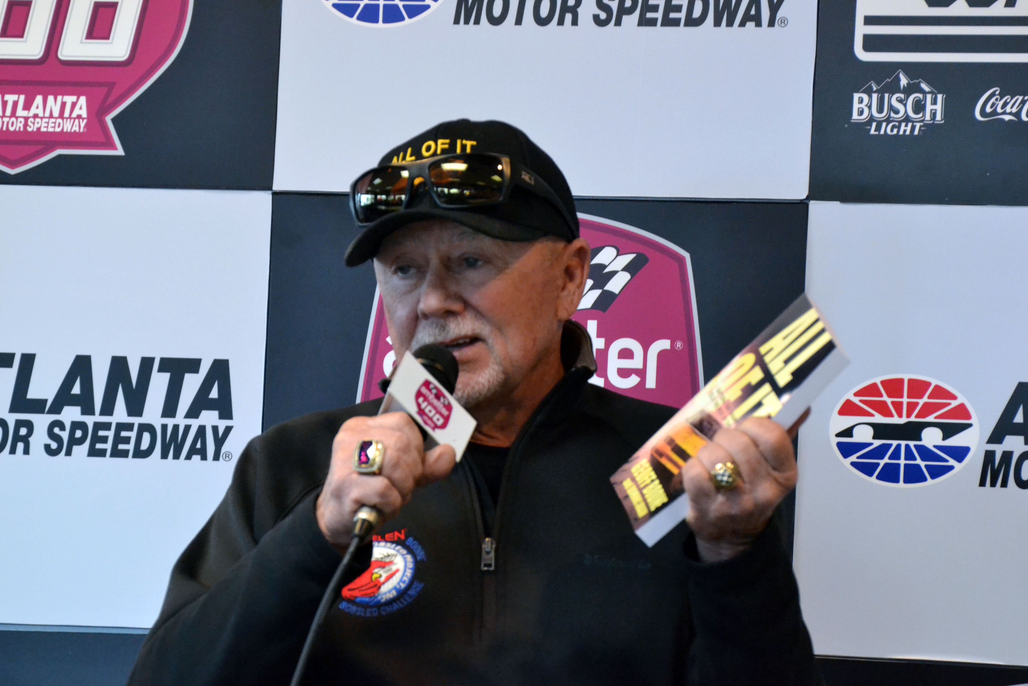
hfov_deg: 6.2
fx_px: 9479
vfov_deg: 4.1
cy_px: 344
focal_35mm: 332
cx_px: 516
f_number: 5.3
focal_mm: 220
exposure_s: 1/80
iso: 3200
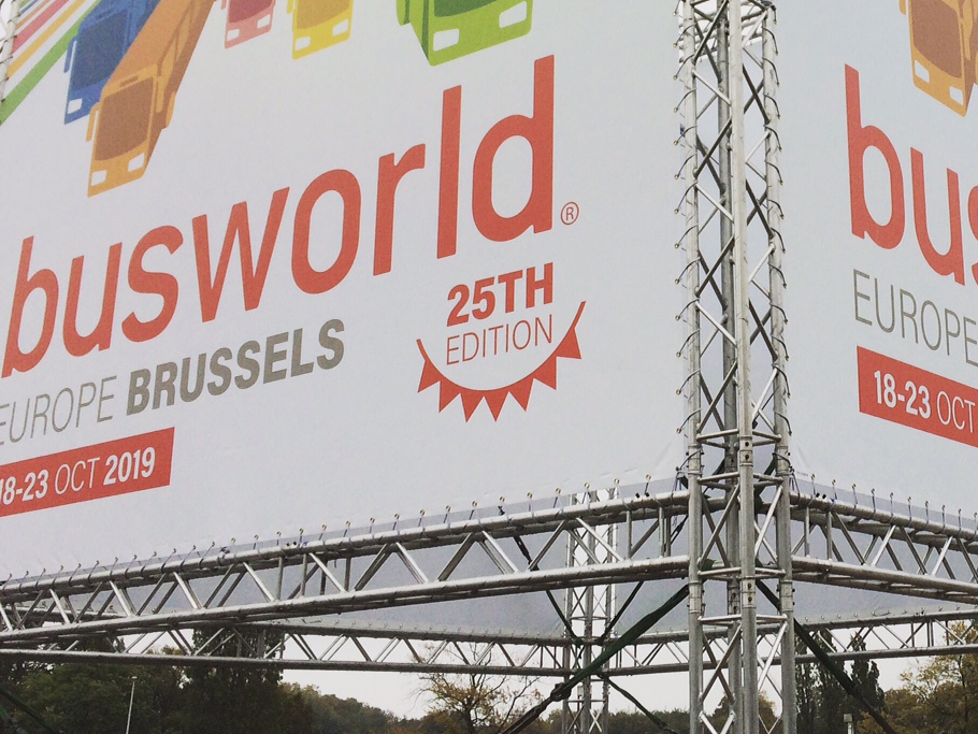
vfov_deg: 27.5
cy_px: 148
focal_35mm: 52
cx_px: 795
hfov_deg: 35.5
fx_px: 1470
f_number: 2.2
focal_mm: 4.15
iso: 32
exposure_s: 1/466
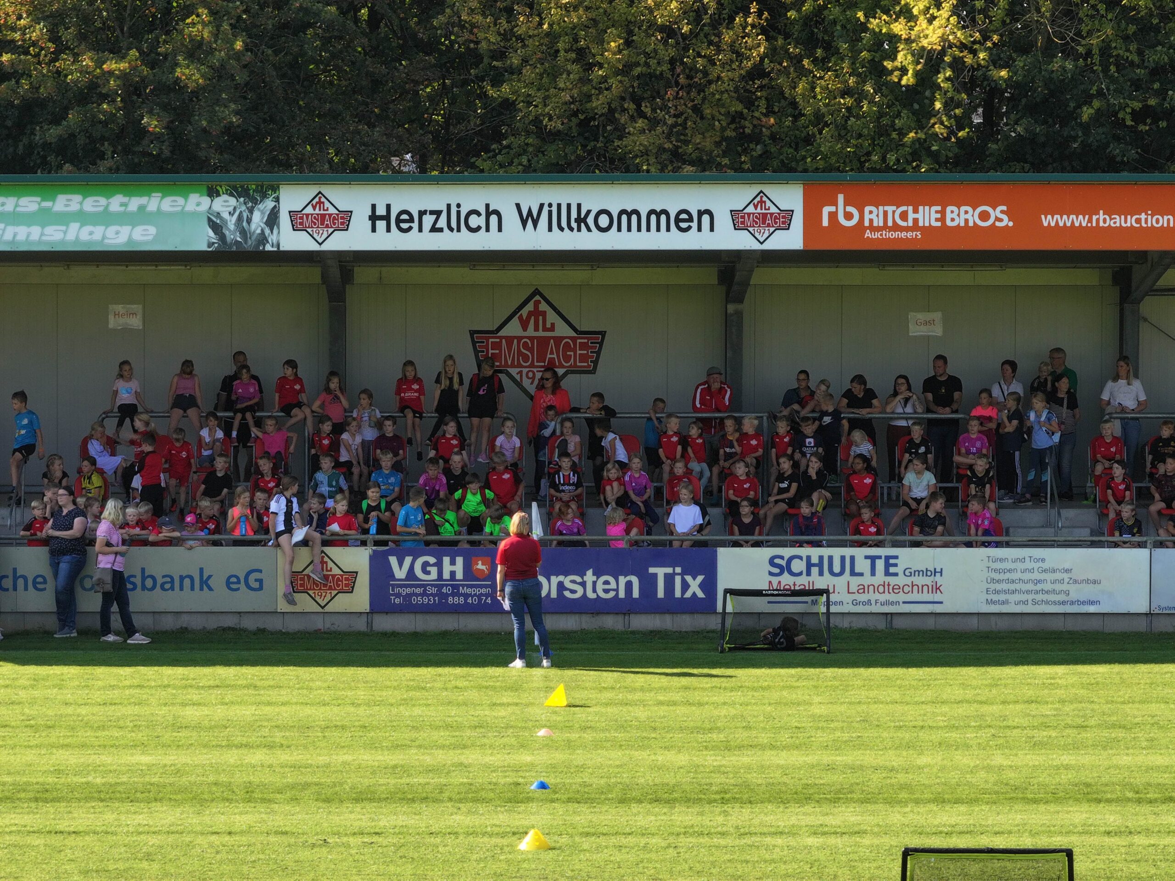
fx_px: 5635
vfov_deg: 8.9
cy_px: 440
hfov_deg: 11.9
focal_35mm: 166
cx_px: 588
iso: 180
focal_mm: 30.71
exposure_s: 1/15
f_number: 3.4
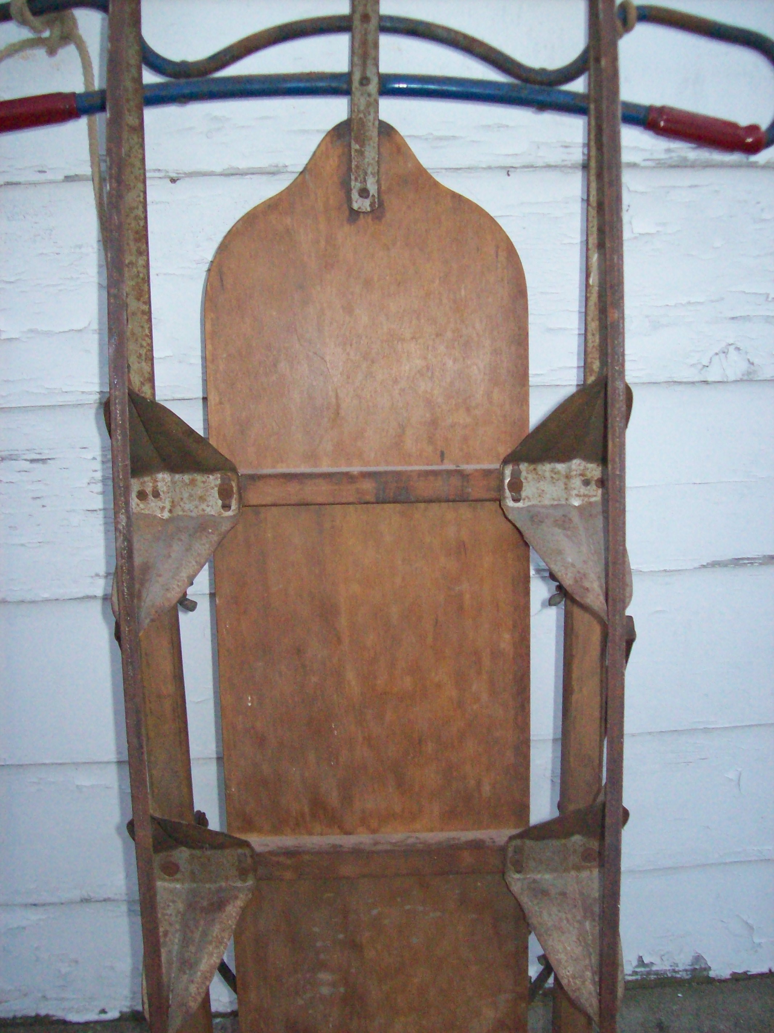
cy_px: 516
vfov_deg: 51.4
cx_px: 387
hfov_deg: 39.6
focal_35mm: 36
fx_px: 1074
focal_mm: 6
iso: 400
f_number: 2.7
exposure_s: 1/128
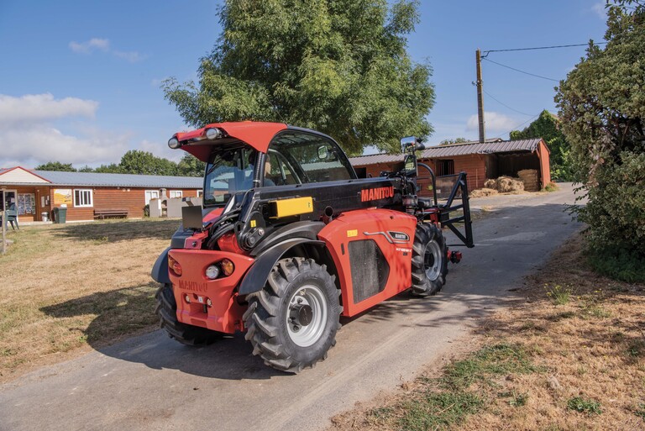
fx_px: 430
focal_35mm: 24
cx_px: 322
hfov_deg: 73.7
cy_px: 216
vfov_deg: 53.2
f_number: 11
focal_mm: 24
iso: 125
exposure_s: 1/125
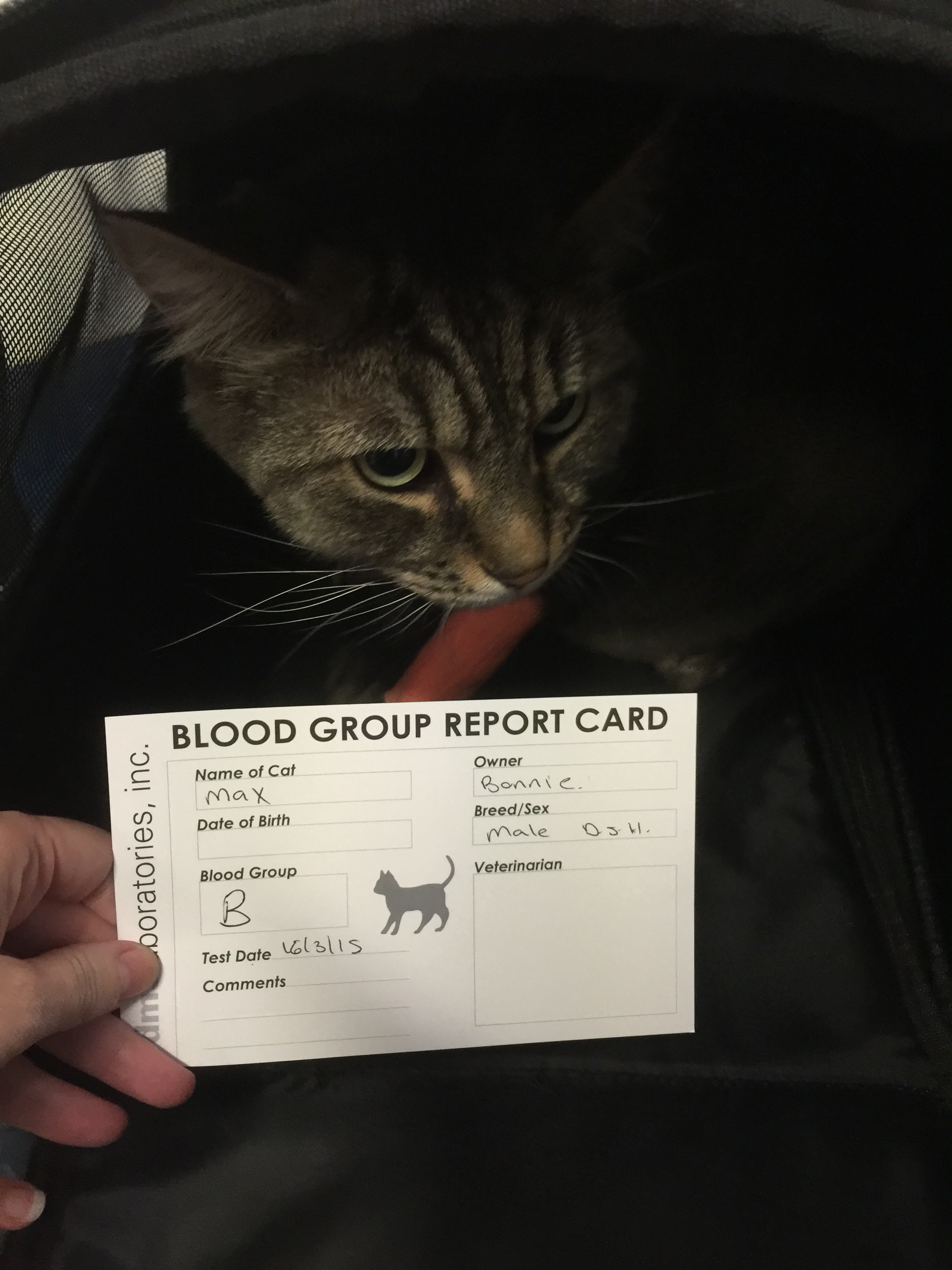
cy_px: 635
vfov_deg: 61.7
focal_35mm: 29
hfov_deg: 48.2
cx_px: 476
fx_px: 1063
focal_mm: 4.15
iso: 100
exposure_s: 1/10
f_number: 2.2
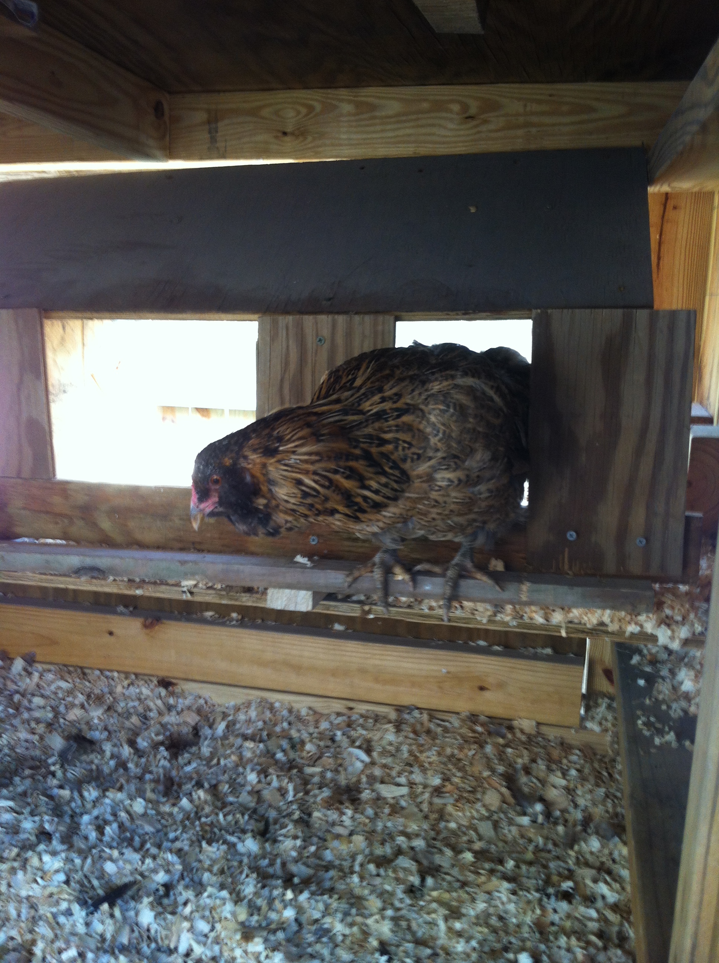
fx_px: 972
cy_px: 482
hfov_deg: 40.6
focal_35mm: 35
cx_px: 360
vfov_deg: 52.7
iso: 80
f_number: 2.8
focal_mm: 3.85
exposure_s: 1/24
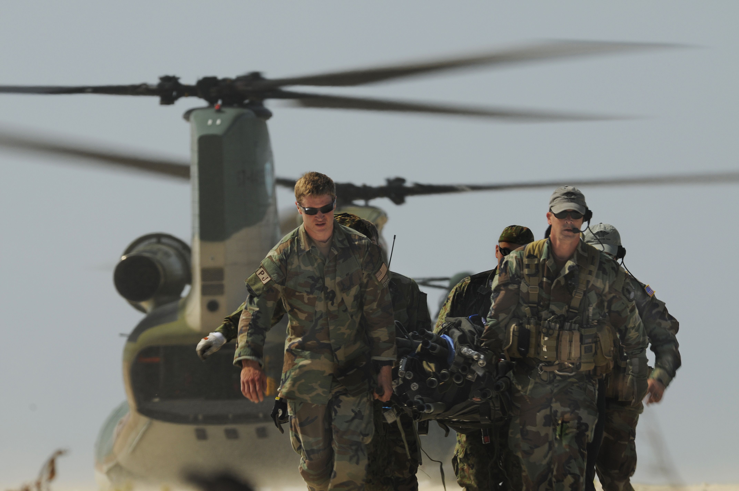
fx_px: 9226
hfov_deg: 4.6
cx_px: 370
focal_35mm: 450
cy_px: 246
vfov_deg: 3.0
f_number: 9
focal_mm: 300
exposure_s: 1/100
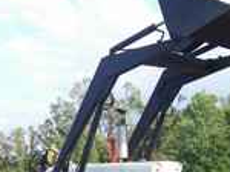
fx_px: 517
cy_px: 175
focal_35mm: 78
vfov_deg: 18.3
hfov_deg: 25.0
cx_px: 101
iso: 80
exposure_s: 1/372
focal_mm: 5.6
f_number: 2.7
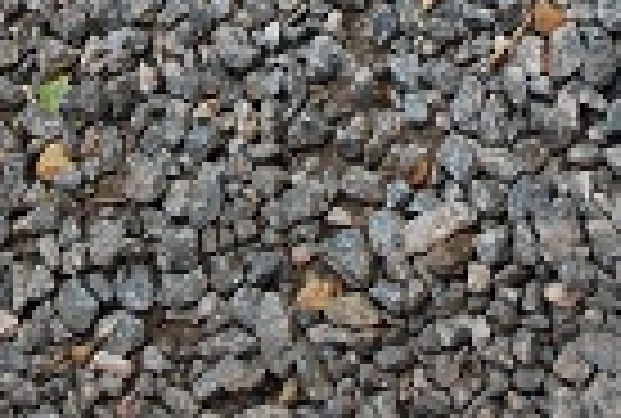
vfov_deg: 9.0
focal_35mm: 143
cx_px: 256
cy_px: -452
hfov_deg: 14.3
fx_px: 2475
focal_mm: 22
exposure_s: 1/125
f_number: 5.6
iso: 100
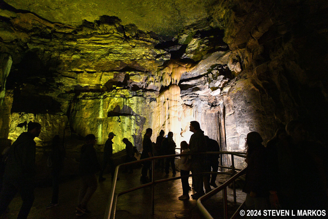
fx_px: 182
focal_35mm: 20
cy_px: 110
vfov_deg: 61.9
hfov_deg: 84.0
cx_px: 164
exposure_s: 1/80
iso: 10000
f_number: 1.8
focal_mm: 20
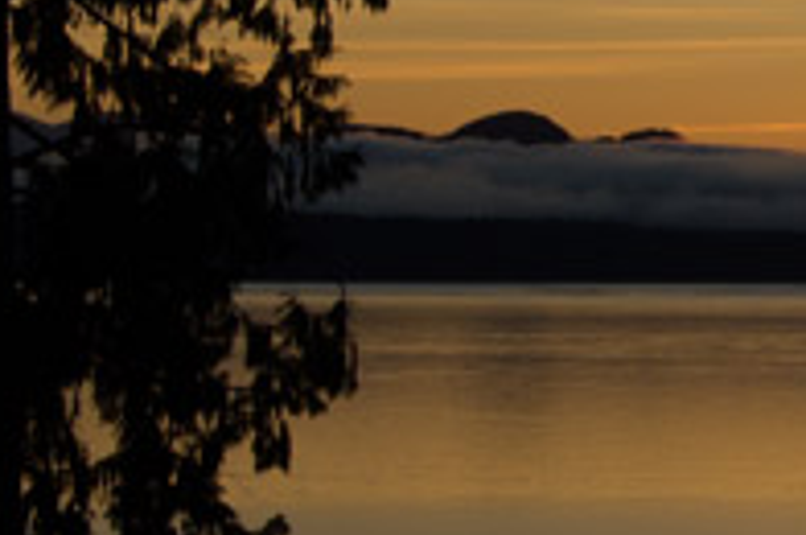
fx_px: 5364
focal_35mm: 240
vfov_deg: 5.7
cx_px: 1715
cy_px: 37
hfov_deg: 8.1
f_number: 8
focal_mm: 31
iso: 200
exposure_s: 1/400
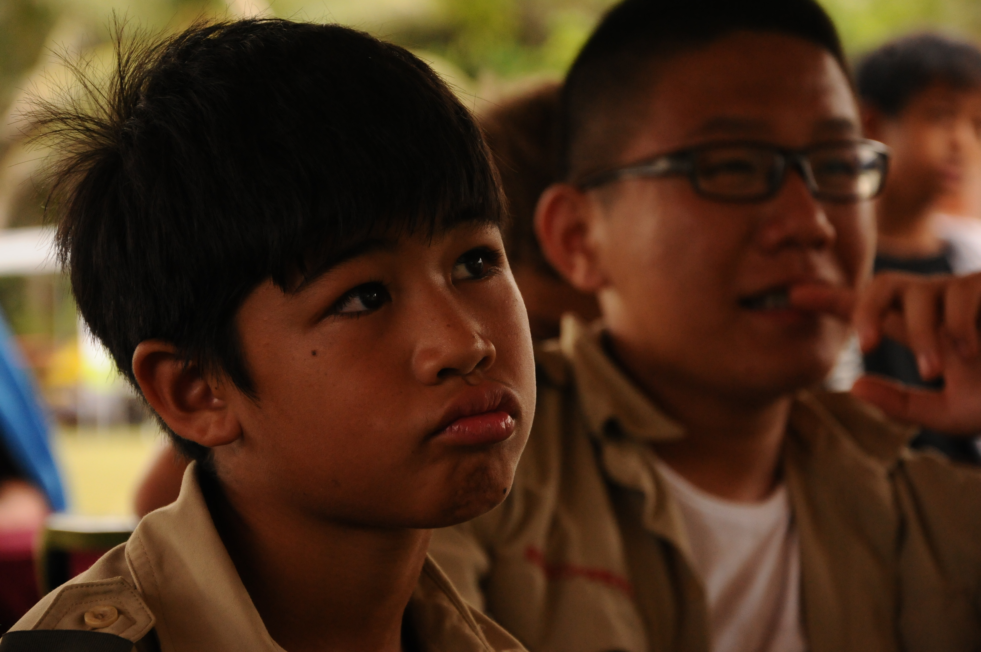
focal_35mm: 158
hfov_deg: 13.1
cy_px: 326
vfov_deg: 8.7
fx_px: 4287
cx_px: 490
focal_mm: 105
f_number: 7.1
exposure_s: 1/400
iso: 1000
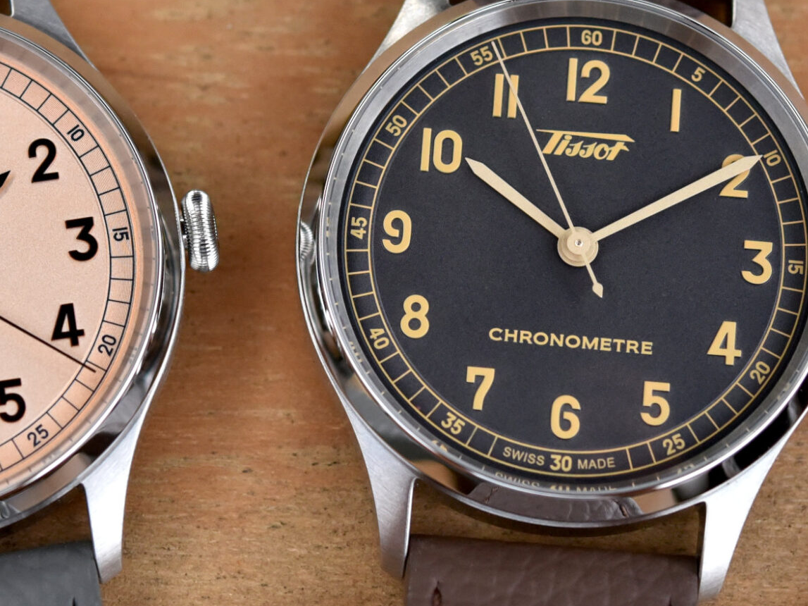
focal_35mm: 103
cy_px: 286
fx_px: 2404
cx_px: 242
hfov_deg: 19.0
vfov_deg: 14.4
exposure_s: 1/3200
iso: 2000
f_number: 5.6
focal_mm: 60
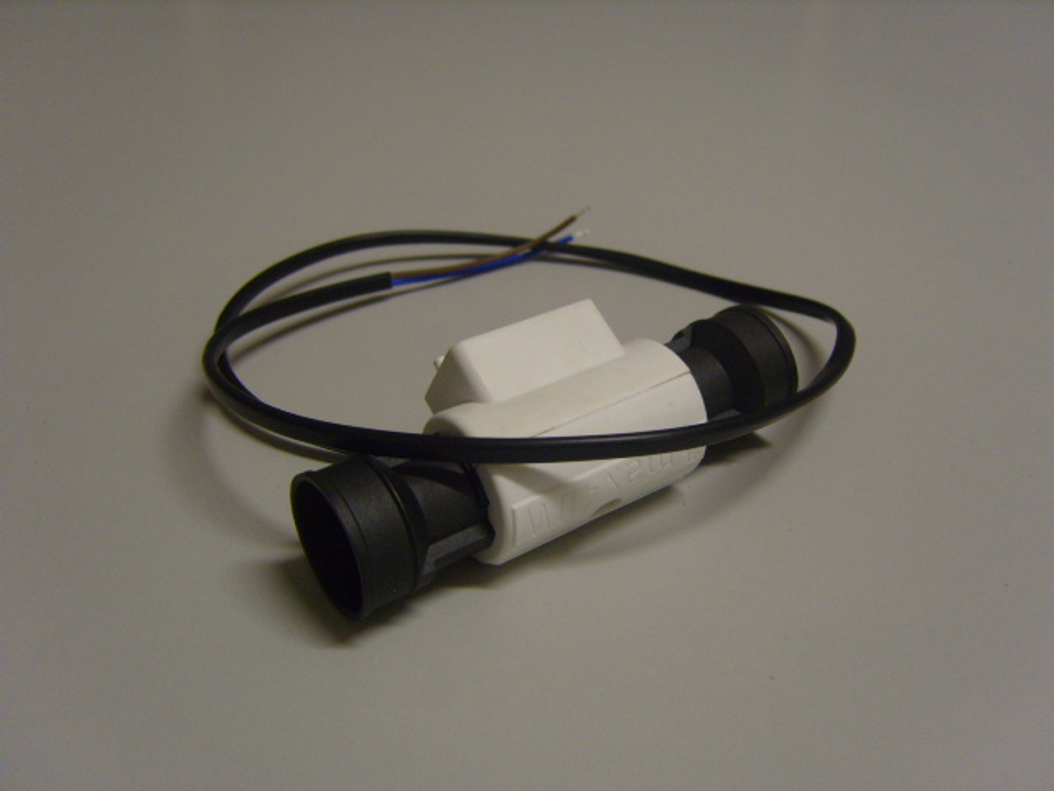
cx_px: 527
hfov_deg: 52.6
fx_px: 1066
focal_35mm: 35
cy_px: 396
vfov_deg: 40.7
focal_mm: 7.4
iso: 183
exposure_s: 1/30
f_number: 2.8
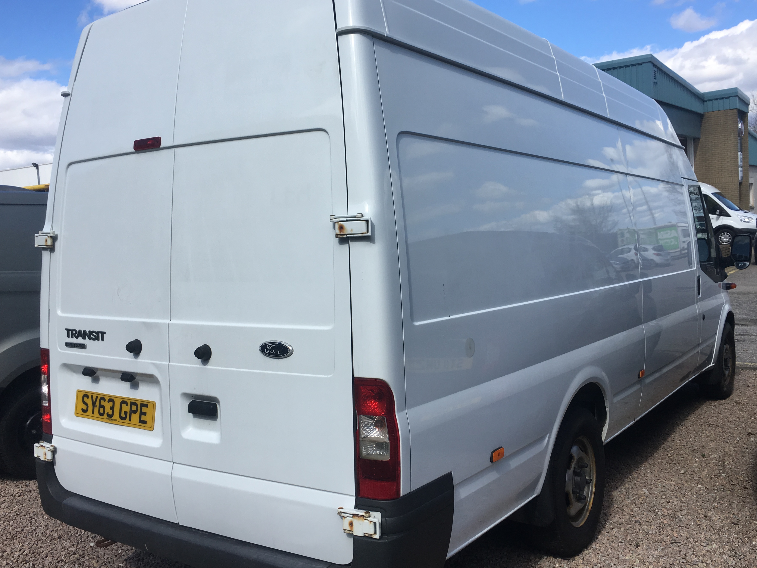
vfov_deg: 42.9
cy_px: 279
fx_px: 722
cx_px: 385
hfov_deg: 55.4
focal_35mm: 33
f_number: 2.2
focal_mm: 4.15
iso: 25
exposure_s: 1/1538
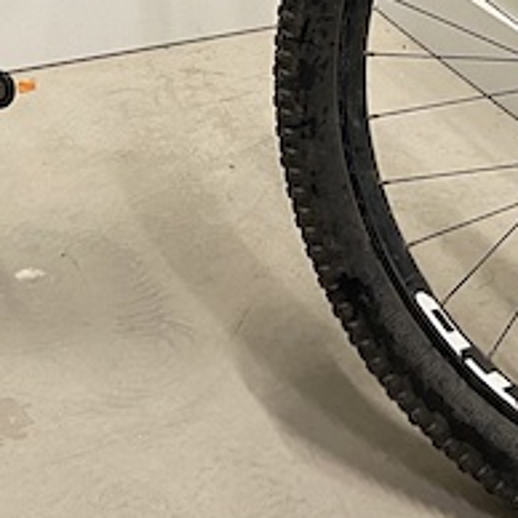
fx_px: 1608
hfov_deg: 18.3
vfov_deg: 16.8
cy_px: -224
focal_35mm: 95
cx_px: 256
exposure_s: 1/60
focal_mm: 4.25
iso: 200
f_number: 1.8
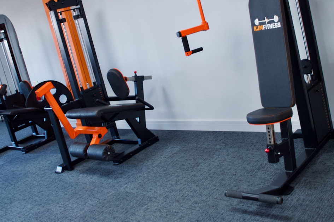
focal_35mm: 40
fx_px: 371
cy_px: 59
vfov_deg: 32.8
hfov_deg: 48.4
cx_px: 151
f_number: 3.5
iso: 1600
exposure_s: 1/100
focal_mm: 18
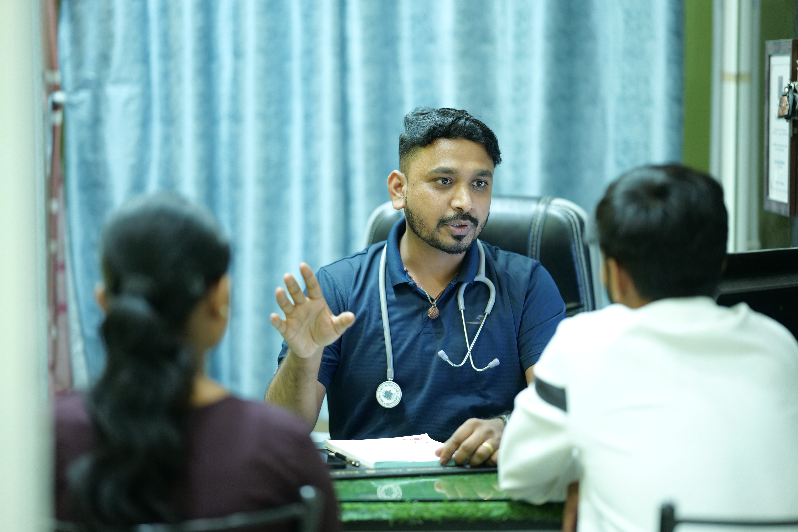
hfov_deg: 23.9
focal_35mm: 85
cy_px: 266
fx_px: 1884
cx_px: 399
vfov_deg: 16.1
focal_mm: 85
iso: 2500
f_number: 1.4
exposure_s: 1/125
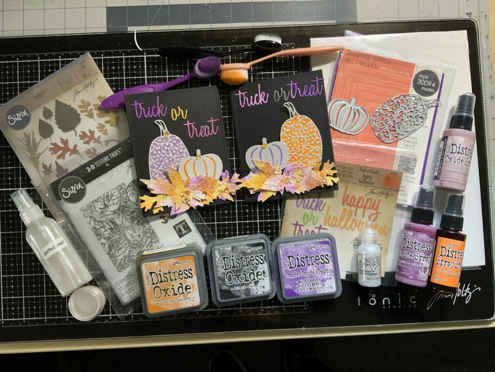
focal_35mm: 29
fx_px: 415
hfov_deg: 61.7
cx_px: 248
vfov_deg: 48.2
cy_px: 186
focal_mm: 3
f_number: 1.8
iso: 250
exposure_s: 1/60
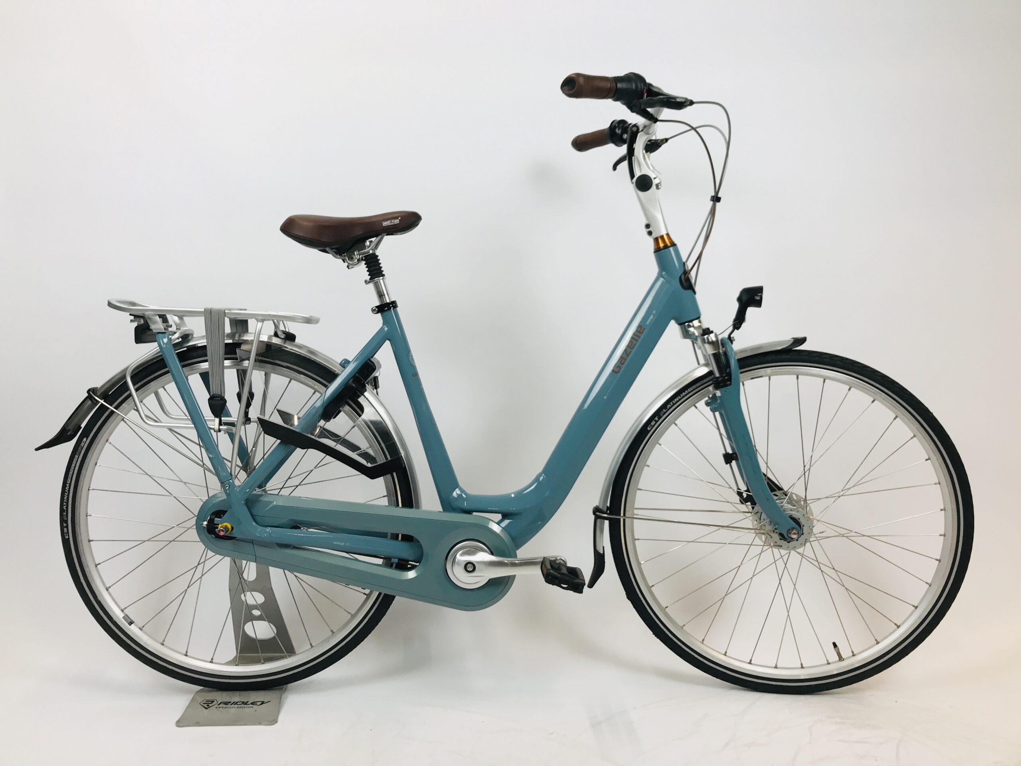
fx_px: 826
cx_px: 510
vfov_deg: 49.7
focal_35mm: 28
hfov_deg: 63.4
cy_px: 383
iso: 32
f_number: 1.8
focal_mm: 3.99
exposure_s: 1/50
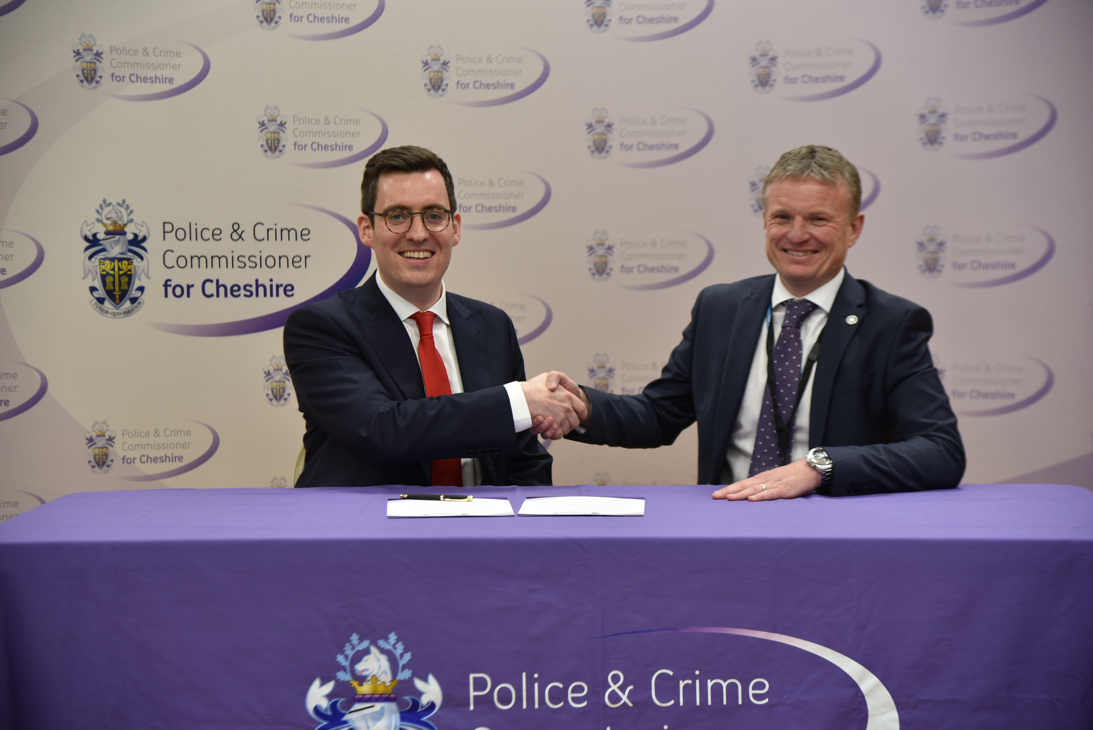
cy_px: 365
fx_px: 2369
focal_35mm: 78
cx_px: 546
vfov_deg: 17.5
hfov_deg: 26.0
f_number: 4
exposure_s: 1/60
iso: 500
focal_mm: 78
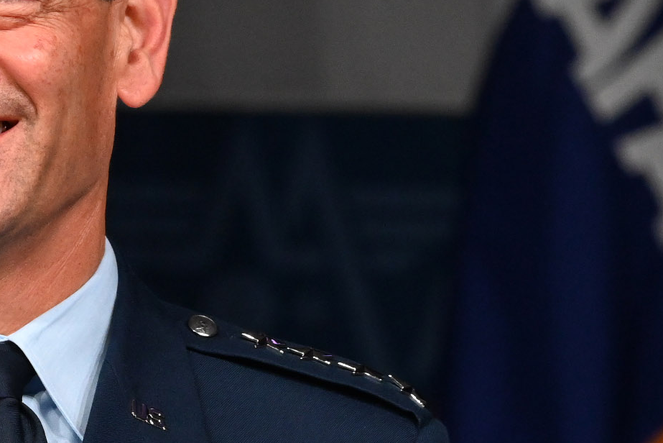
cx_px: -1
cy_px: 286
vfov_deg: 1.5
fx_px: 16469
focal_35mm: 894
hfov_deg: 2.3
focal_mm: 200
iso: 2500
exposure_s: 1/100
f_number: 8
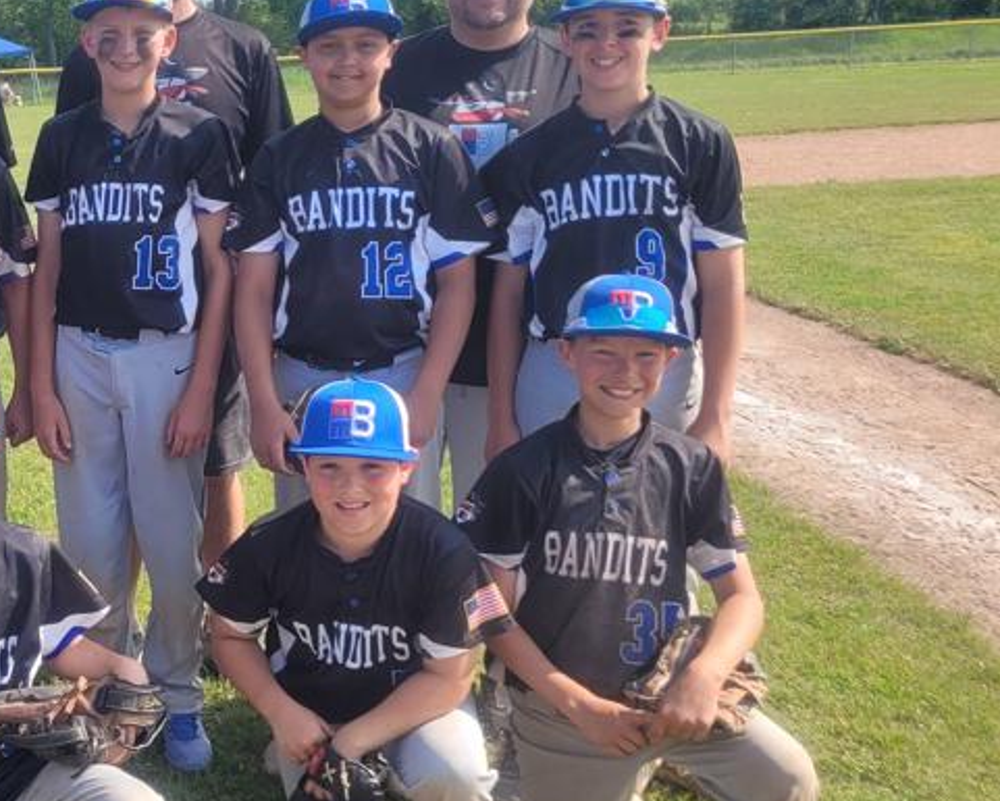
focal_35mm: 54
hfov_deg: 32.4
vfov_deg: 28.0
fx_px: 1599
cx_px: 37
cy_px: 491
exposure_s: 1/1336
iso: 40
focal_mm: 5.4
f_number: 1.8
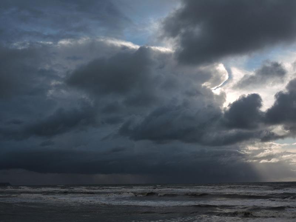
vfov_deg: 29.1
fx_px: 428
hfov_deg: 38.2
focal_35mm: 50
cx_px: 148
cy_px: 111
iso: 100
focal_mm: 9
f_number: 4
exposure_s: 1/1600
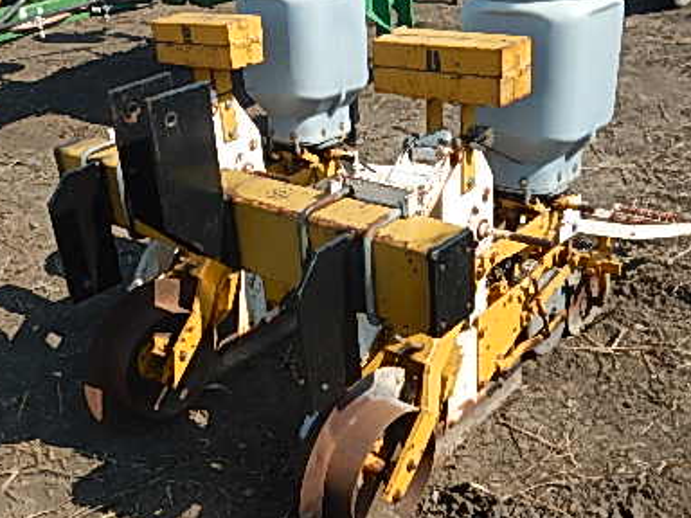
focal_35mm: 40
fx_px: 798
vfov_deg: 36.0
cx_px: 319
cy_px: 252
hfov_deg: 46.8
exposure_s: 1/800
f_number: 4.1
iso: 125
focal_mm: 4.3
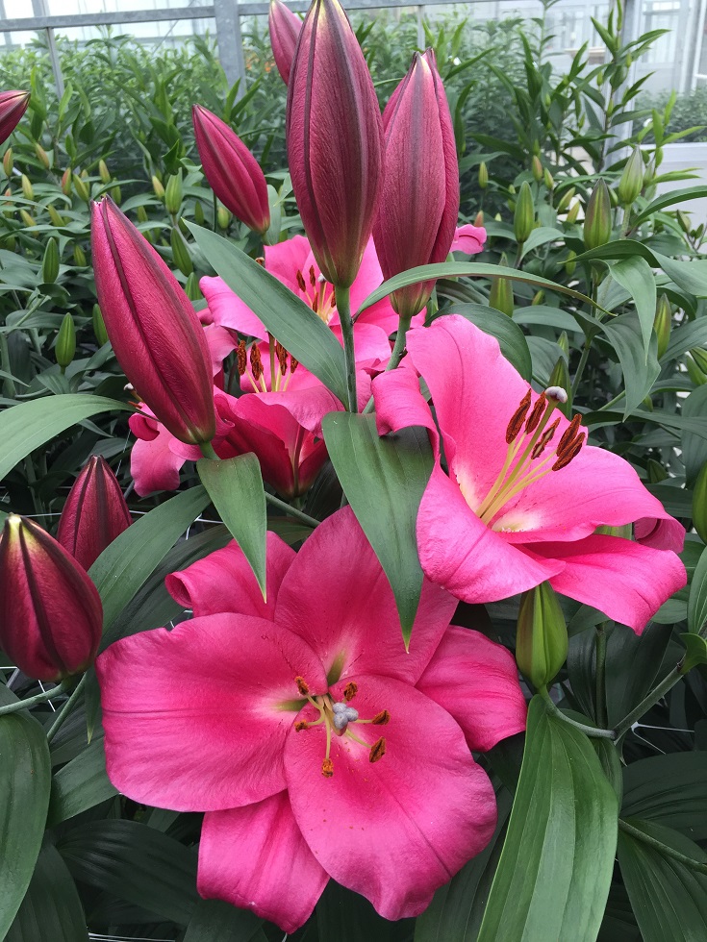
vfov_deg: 61.7
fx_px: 790
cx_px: 354
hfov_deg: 48.2
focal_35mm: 29
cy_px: 471
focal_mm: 4.15
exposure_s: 1/100
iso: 40
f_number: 2.2
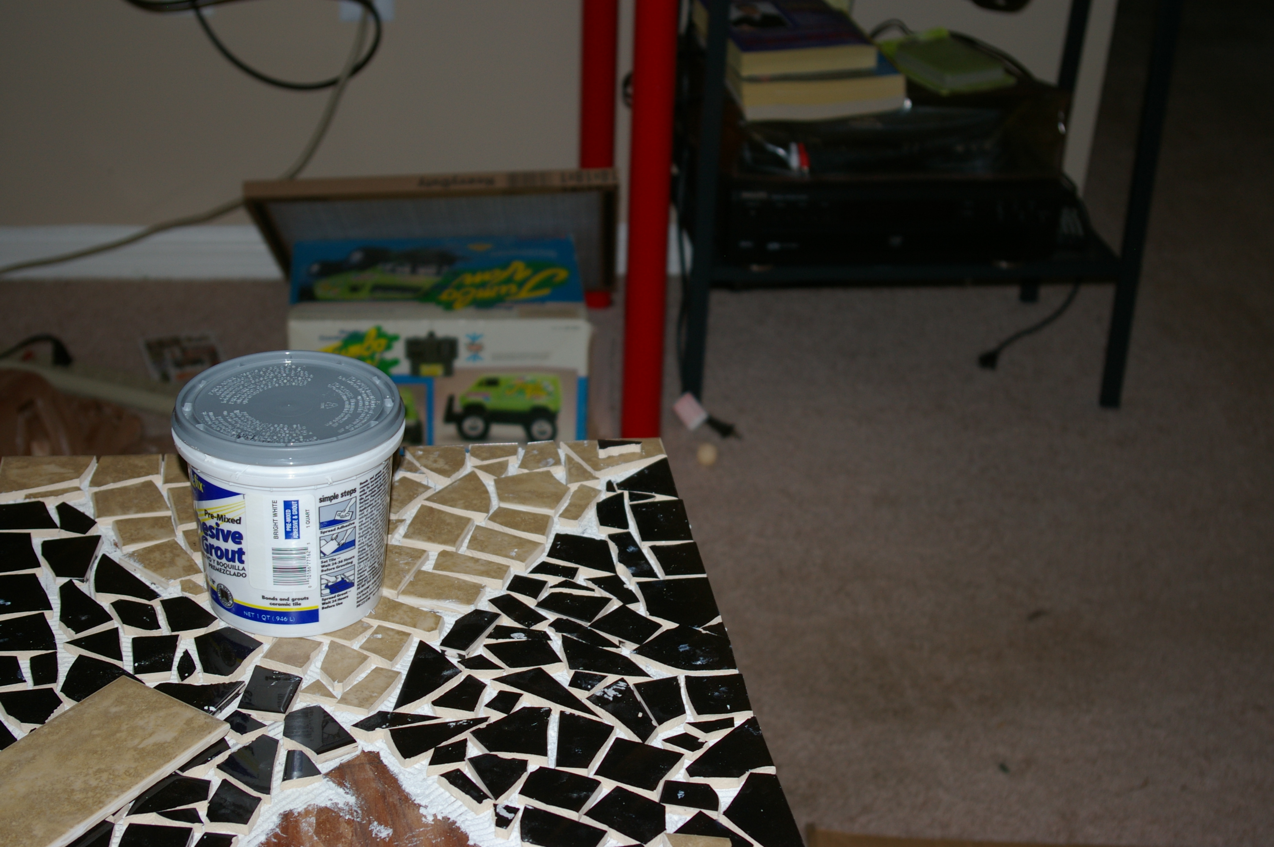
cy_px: 424
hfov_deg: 33.4
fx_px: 2121
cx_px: 637
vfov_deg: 22.6
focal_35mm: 60
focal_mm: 40
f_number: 4.5
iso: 200
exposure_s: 1/60
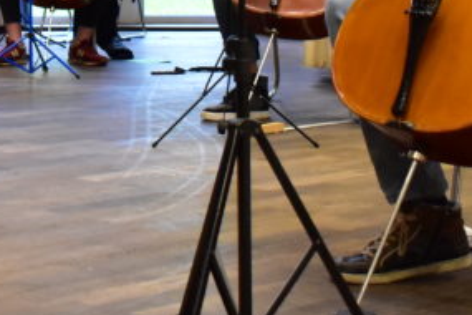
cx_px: -76
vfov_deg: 10.6
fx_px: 1623
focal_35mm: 124
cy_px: -183
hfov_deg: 16.0
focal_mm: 23
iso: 1600
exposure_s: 1/125
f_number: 4.5
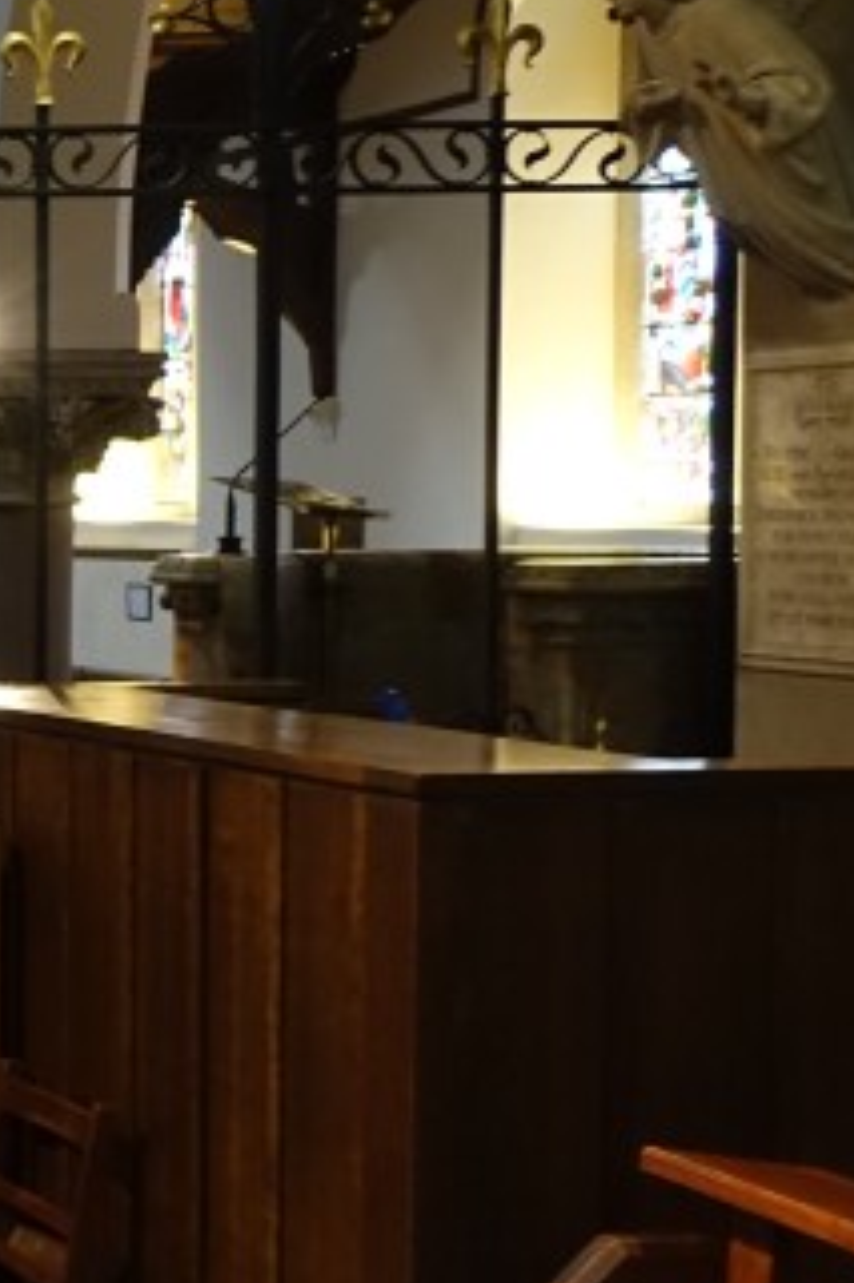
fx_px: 2671
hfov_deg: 13.8
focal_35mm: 75
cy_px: 631
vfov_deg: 27.0
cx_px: -1103
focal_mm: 8.8
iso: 800
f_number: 2.8
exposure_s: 1/20
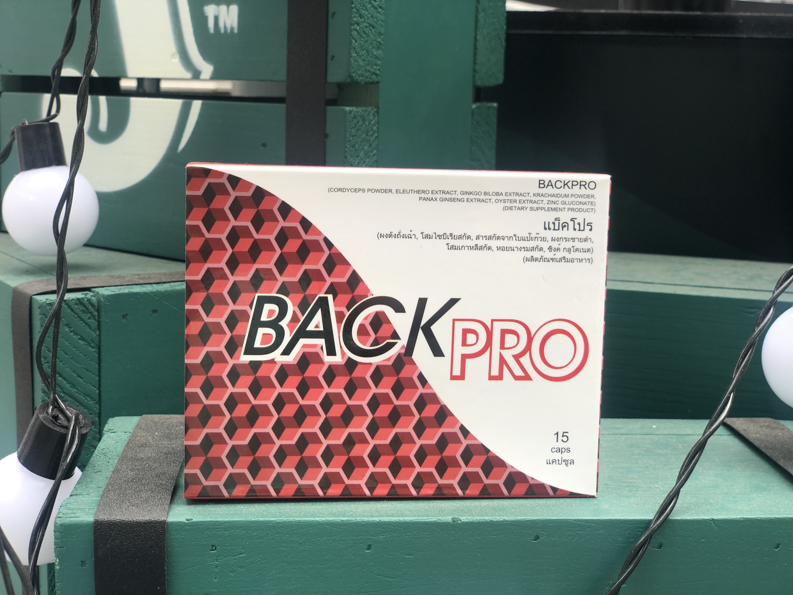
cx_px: 396
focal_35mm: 52
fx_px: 1191
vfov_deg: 28.0
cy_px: 298
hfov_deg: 36.8
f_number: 2.4
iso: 16
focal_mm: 6
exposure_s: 1/120
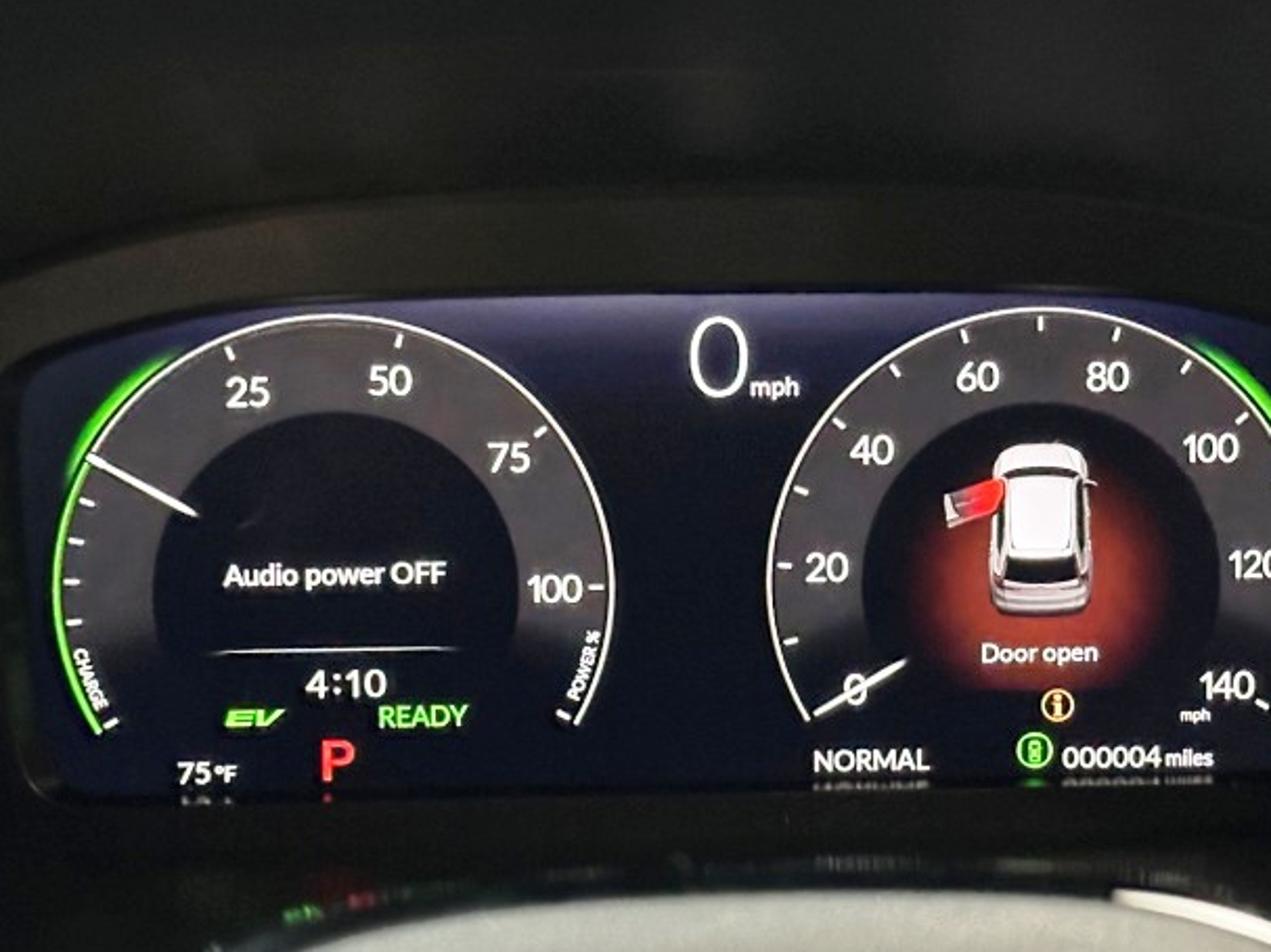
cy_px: 525
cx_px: 722
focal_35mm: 81
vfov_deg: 18.2
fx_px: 2973
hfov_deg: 24.1
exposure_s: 1/20
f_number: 1.78
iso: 640
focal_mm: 6.86
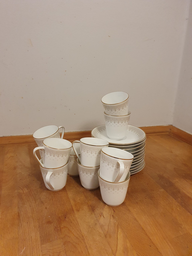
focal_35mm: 26
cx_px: 96
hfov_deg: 53.1
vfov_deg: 67.3
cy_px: 128
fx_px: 192
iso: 500
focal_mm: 4.32
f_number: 2.4
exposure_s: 1/33
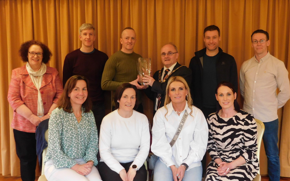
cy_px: 99
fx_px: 308
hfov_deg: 50.4
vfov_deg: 32.8
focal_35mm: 39
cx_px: 147
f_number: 3.5
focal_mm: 6.3
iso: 400
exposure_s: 1/13
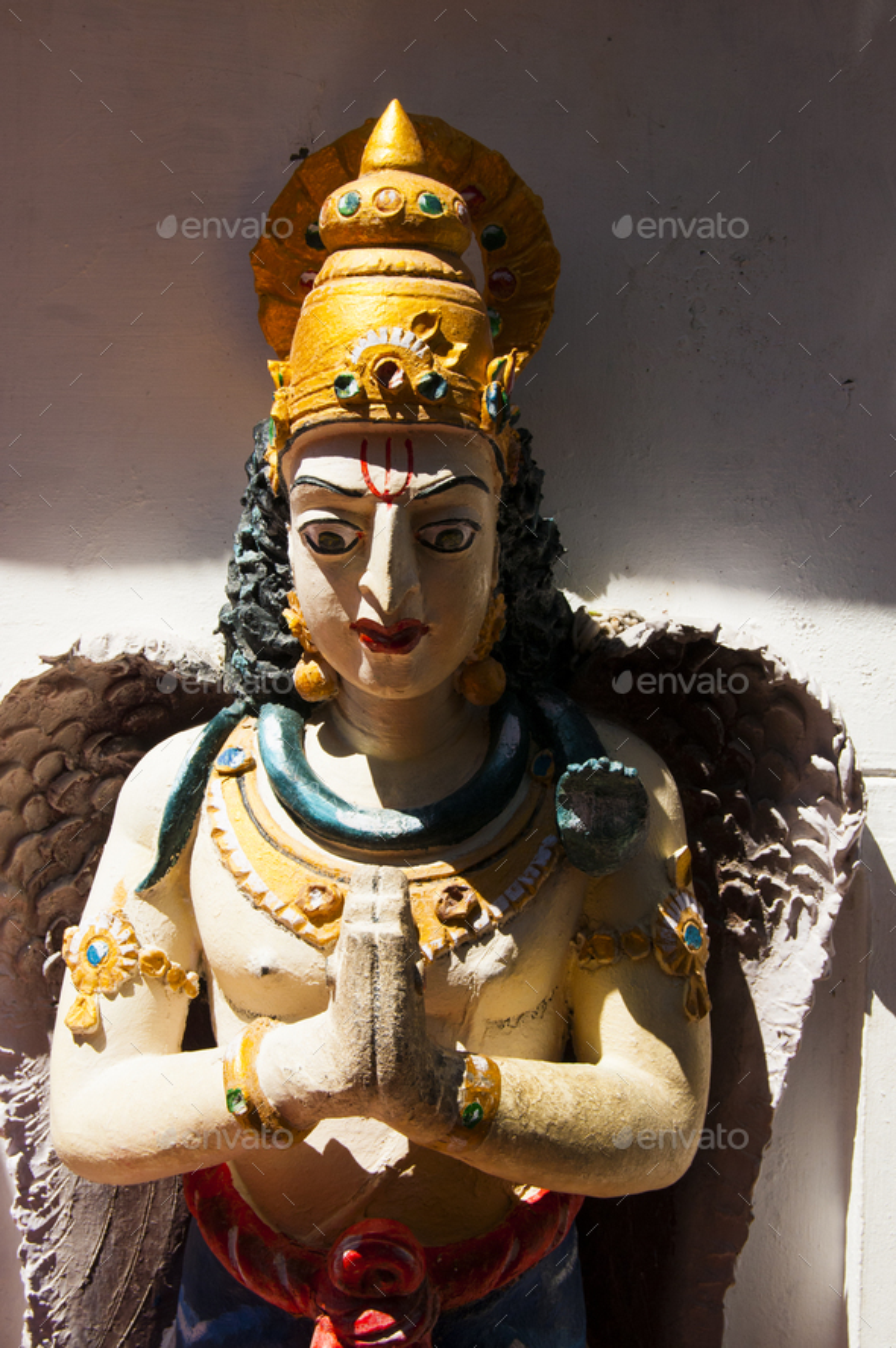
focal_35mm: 57
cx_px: 448
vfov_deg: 35.1
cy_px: 674
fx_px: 2133
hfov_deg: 23.7
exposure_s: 1/800
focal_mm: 38
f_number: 8
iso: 200
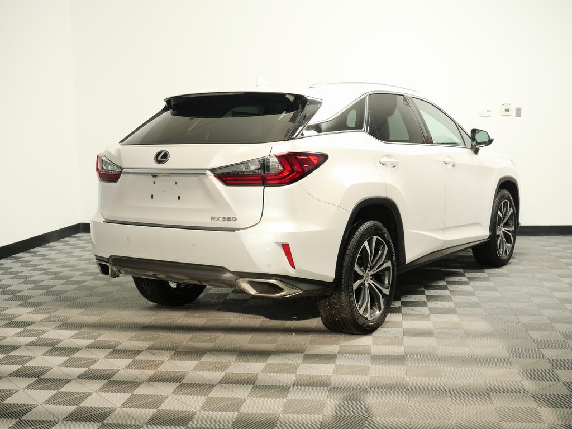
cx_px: 286
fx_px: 727
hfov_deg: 42.9
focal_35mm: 44
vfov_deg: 32.9
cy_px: 214
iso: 250
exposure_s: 1/200
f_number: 5.6
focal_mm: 22
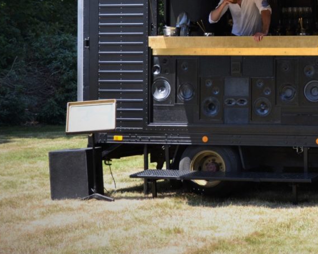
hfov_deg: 12.6
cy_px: 24
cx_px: 335
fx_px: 1420
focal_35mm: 151
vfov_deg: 10.2
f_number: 5.3
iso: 450
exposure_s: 1/500
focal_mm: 44
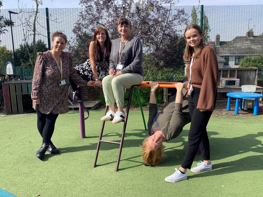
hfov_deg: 58.4
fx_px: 236
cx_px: 132
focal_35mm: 31
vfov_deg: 45.4
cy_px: 98
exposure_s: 1/637
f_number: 2.4
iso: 25
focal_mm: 3.3
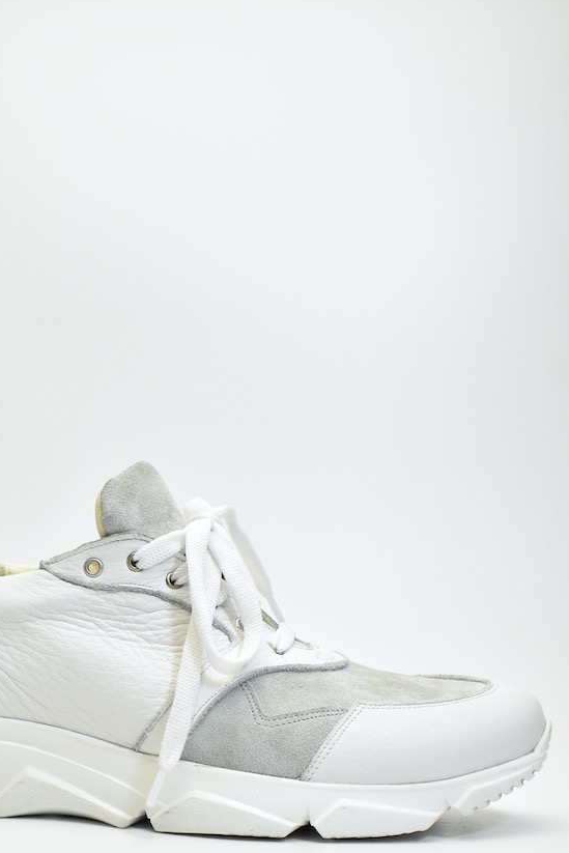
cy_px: 624
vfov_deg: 35.0
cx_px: 155
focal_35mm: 56
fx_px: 1327
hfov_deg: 24.0
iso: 1600
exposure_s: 1/800
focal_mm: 24
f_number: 5.6
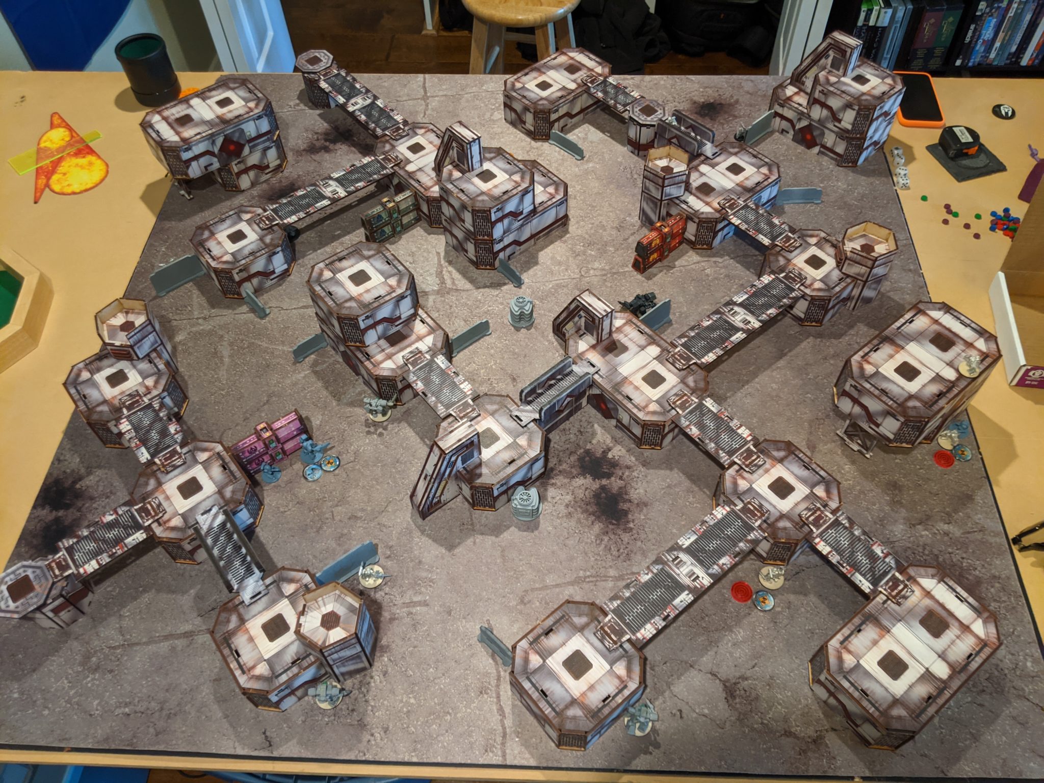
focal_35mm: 27
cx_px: 522
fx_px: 814
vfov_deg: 51.4
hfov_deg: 65.3
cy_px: 392
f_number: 1.8
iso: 265
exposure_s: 1/24
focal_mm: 4.44
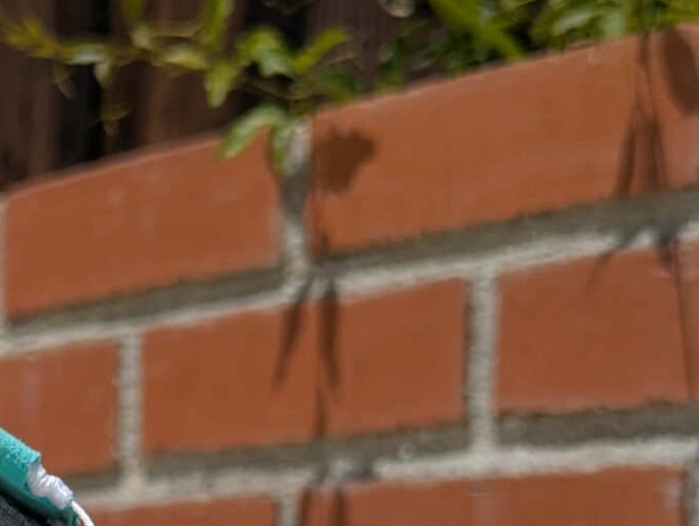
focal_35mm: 146
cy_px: 743
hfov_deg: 13.2
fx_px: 2953
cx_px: -79
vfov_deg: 9.9
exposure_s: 1/4464
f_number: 1.85
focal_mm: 6.81
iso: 49
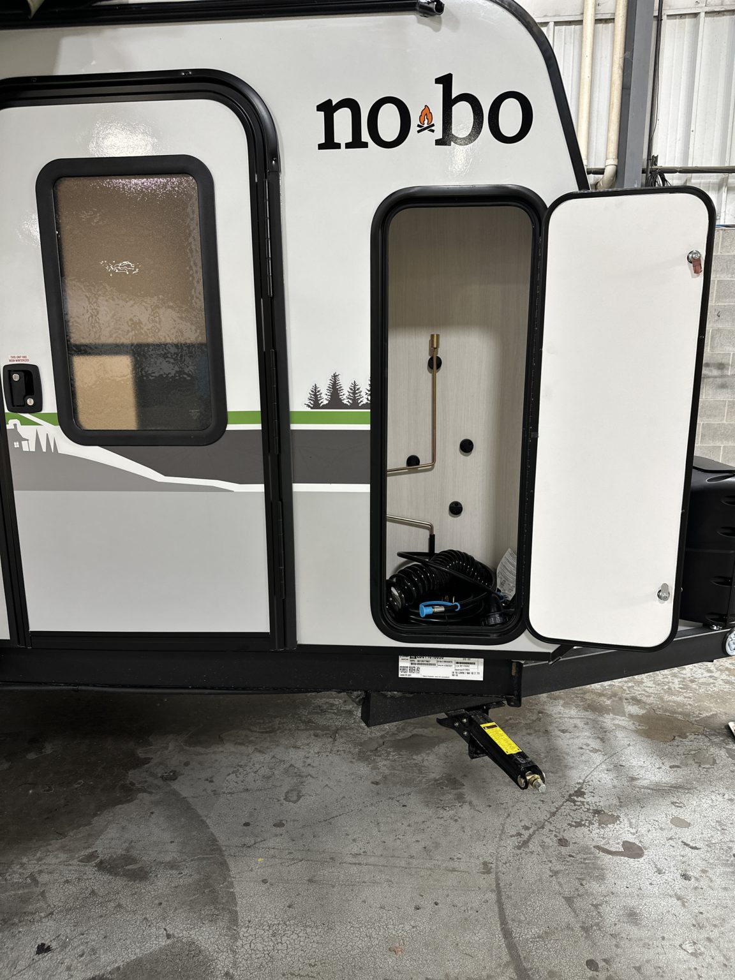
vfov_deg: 71.6
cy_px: 490
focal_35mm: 24
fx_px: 679
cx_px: 368
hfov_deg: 56.8
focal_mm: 6.86
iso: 160
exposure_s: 1/60
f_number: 1.78
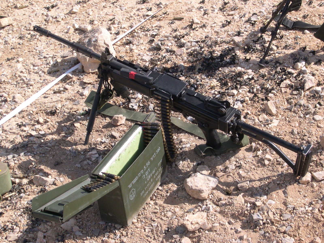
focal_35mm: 82
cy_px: 122
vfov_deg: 18.0
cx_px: 162
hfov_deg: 23.8
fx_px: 768
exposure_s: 1/88.5
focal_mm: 17.4
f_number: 11.2
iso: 100
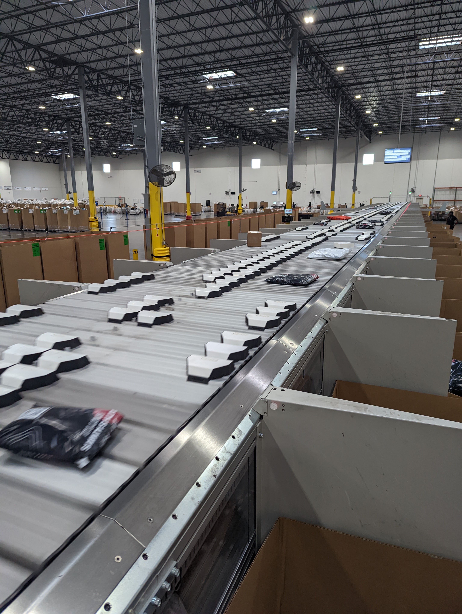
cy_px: 307
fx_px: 426
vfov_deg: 71.5
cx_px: 231
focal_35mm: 24
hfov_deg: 56.9
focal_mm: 6.81
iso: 154
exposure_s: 1/120
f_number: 1.85
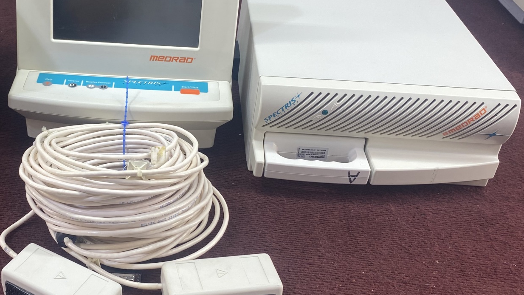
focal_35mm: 47
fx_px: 653
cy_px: 125
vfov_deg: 25.4
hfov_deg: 42.6
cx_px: 142
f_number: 1.8
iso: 50
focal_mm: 4.25
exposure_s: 1/120
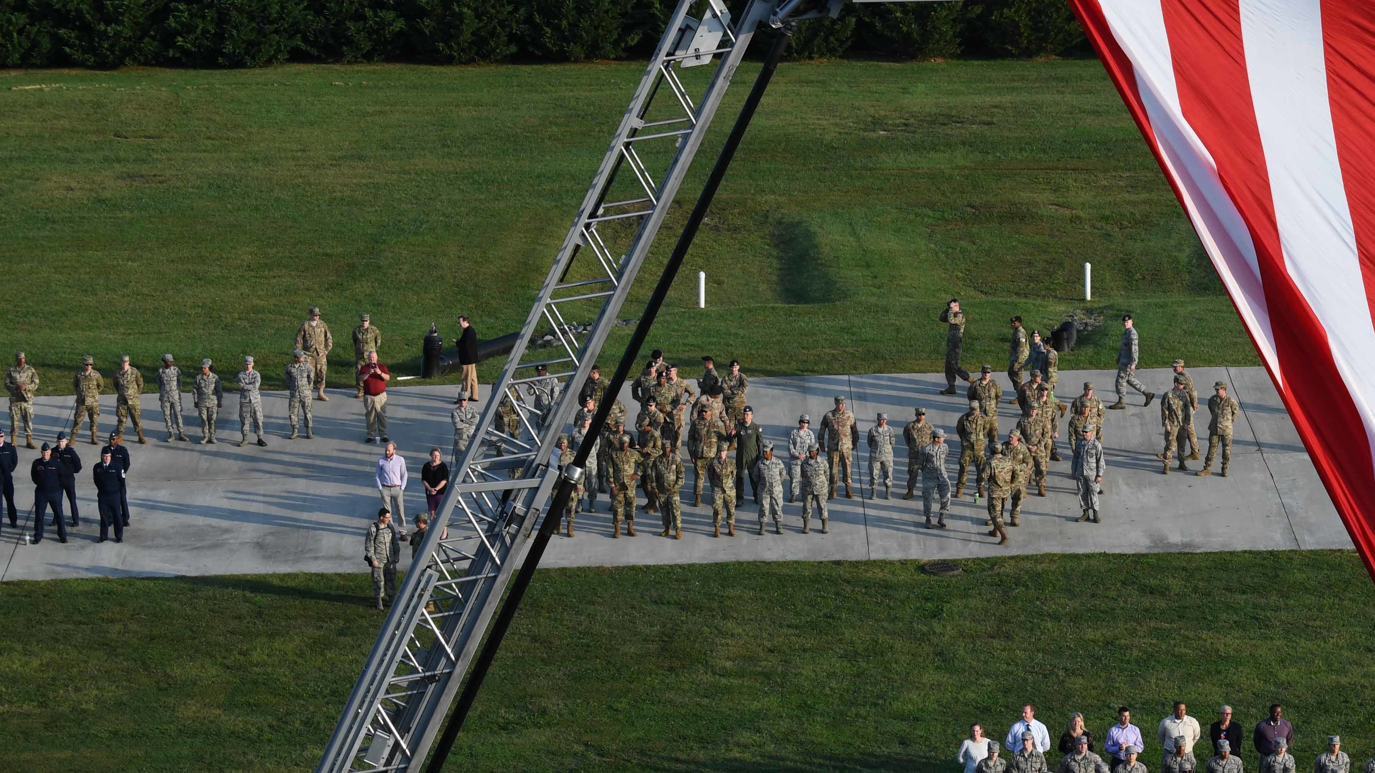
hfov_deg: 12.4
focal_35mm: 170
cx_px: 1577
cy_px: 770
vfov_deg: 7.1
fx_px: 6198
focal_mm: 70
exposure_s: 1/500
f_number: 8
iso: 250
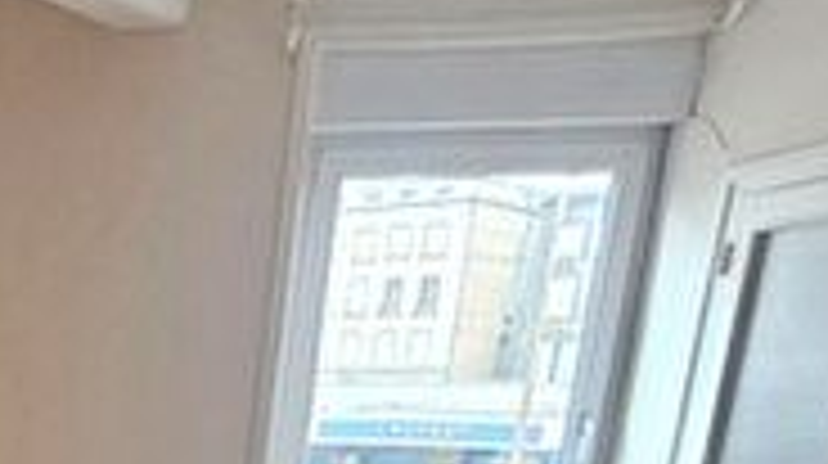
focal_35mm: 54
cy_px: 791
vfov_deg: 18.3
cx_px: -238
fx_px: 1184
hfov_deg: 30.6
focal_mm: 2.2
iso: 500
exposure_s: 1/33
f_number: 2.2
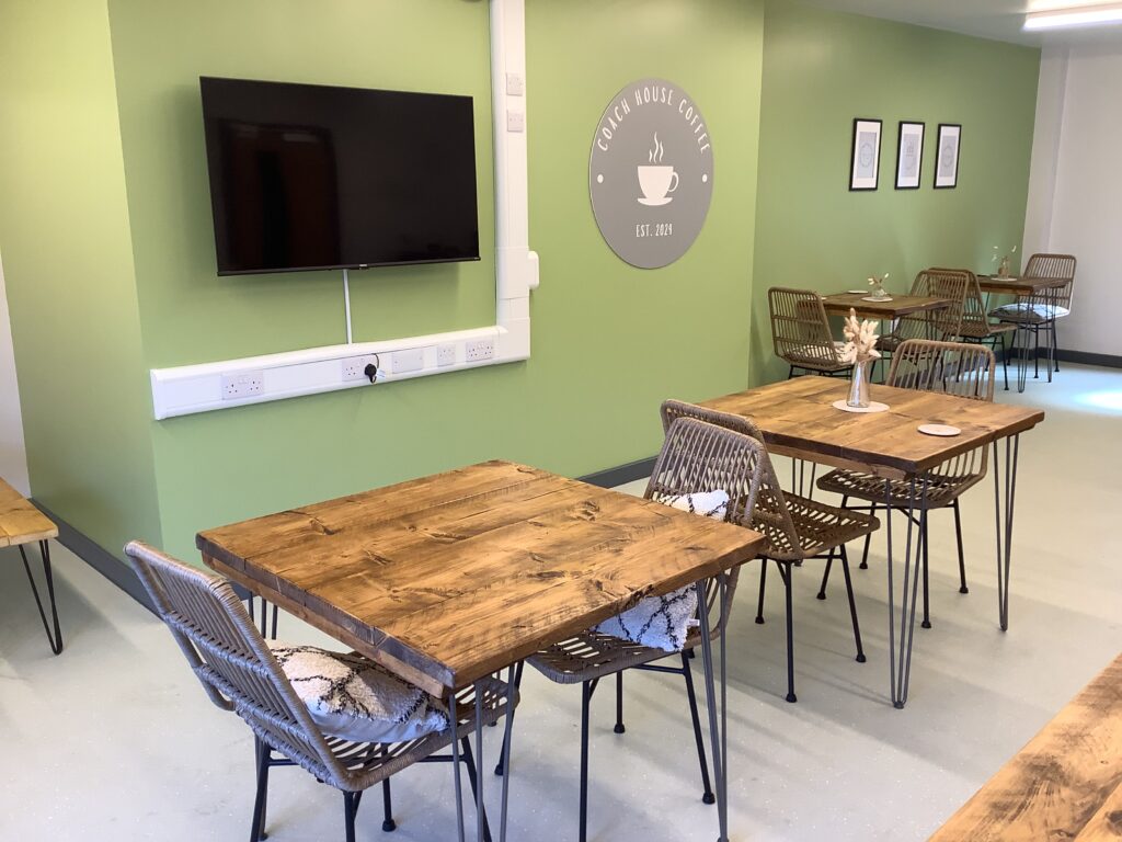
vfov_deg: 45.4
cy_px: 421
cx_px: 561
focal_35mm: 31
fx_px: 1005
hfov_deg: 58.4
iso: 64
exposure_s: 1/50
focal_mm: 3.3
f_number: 2.4
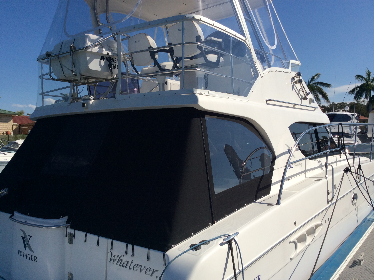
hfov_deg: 55.4
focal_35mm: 33
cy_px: 140
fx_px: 356
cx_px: 187
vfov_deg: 42.8
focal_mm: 3.3
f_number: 2.4
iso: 32
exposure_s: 1/3367
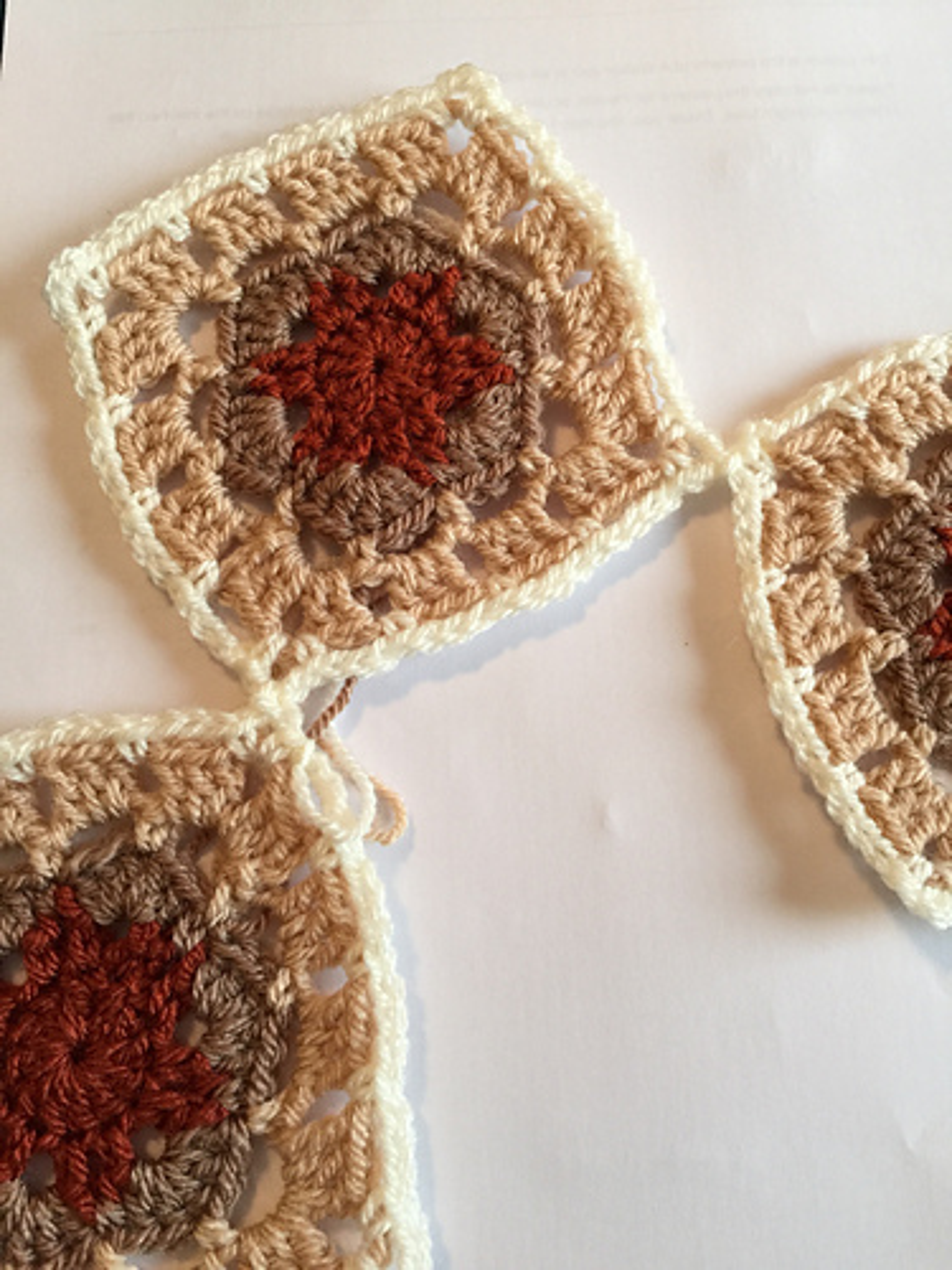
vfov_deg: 61.7
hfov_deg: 48.2
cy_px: 635
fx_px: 1063
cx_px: 476
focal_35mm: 29
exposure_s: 1/33
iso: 80
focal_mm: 4.15
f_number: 2.2
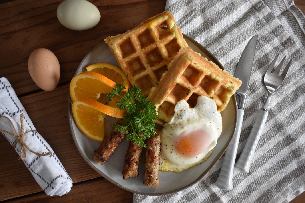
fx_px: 263
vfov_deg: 42.3
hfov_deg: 60.3
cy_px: 103
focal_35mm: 31
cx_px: 150
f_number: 4.5
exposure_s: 1/80
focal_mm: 20
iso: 400
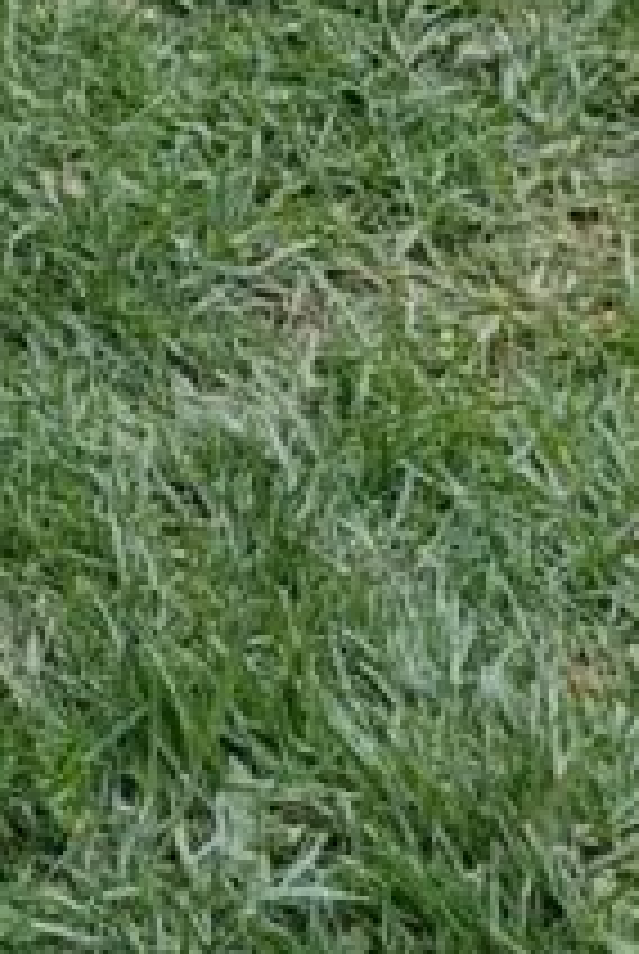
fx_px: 4034
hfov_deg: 8.2
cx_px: -994
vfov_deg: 11.1
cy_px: -1433
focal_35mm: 152
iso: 50
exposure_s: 1/100
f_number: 1.8
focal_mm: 5.23
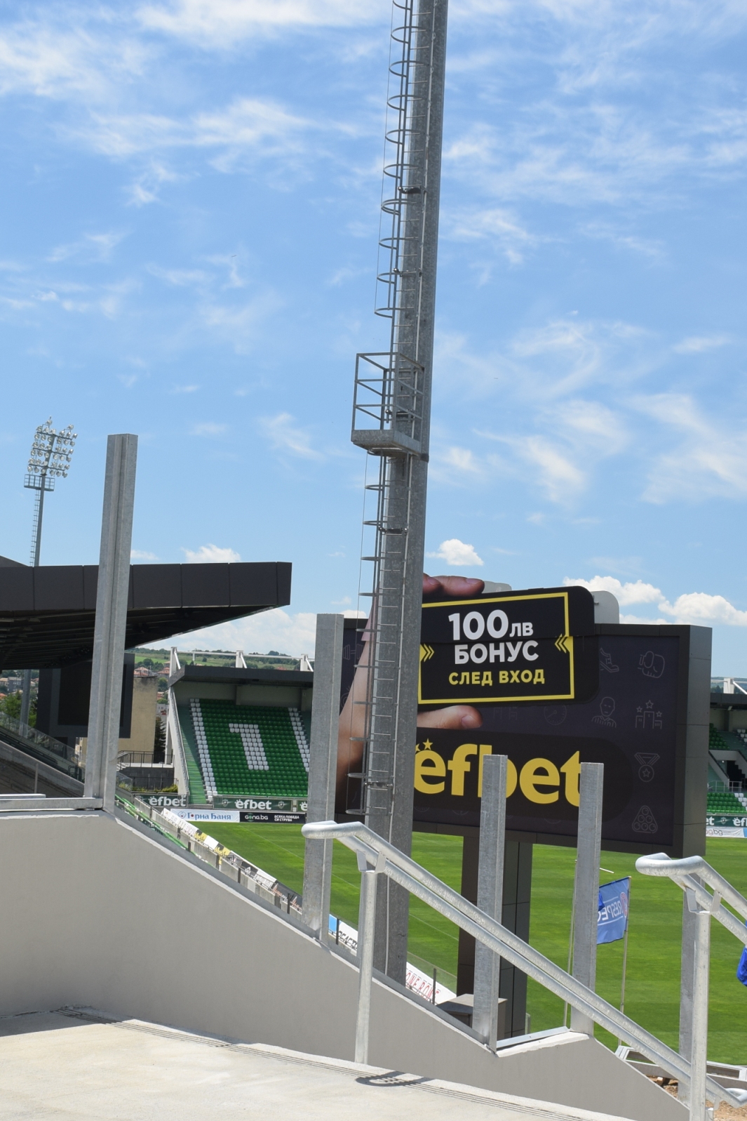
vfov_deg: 36.9
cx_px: 396
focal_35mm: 54
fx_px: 1680
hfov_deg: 25.1
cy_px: 560
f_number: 8
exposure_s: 1/250
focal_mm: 24
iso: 280
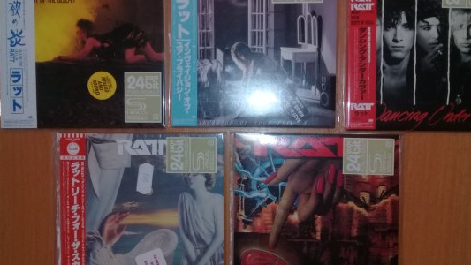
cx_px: 255
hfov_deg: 52.7
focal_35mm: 38
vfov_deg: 31.2
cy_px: 130
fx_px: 475
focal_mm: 3.3
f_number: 2.2
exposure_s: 1/100
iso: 80
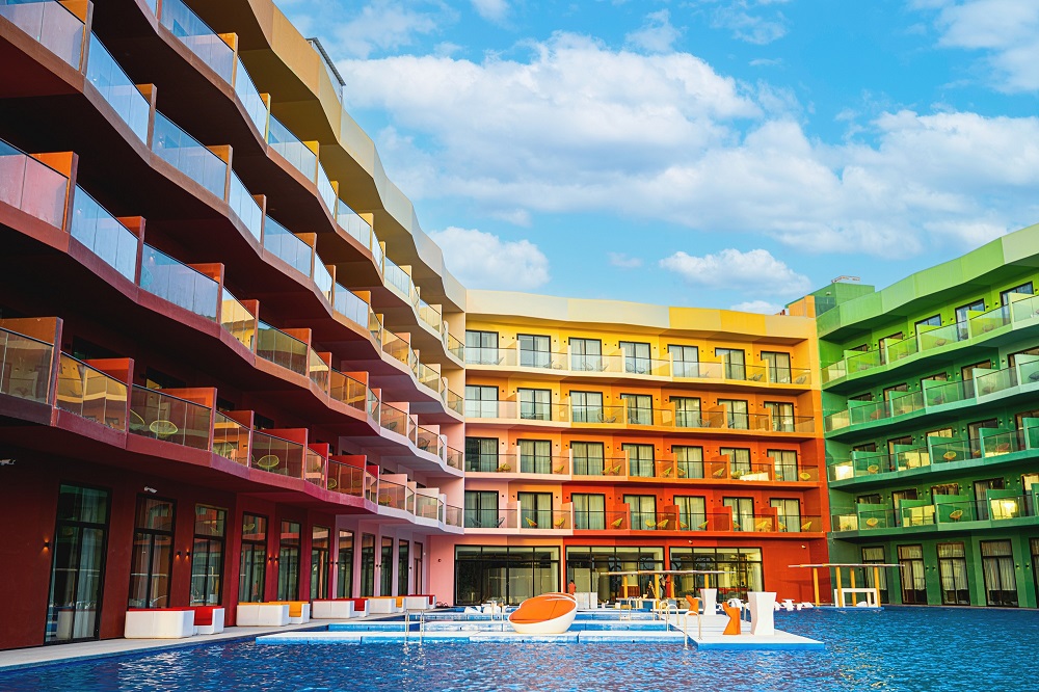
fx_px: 981
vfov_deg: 38.9
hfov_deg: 55.8
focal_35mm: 34
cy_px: 346
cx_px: 520
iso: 50
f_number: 4
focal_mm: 34
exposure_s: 1/50
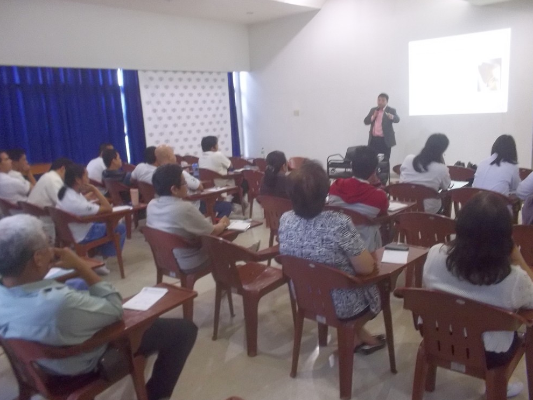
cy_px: 201
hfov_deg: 59.9
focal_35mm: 30
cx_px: 261
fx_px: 462
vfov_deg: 46.8
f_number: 3.3
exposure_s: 1/8
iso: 306
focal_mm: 4.1
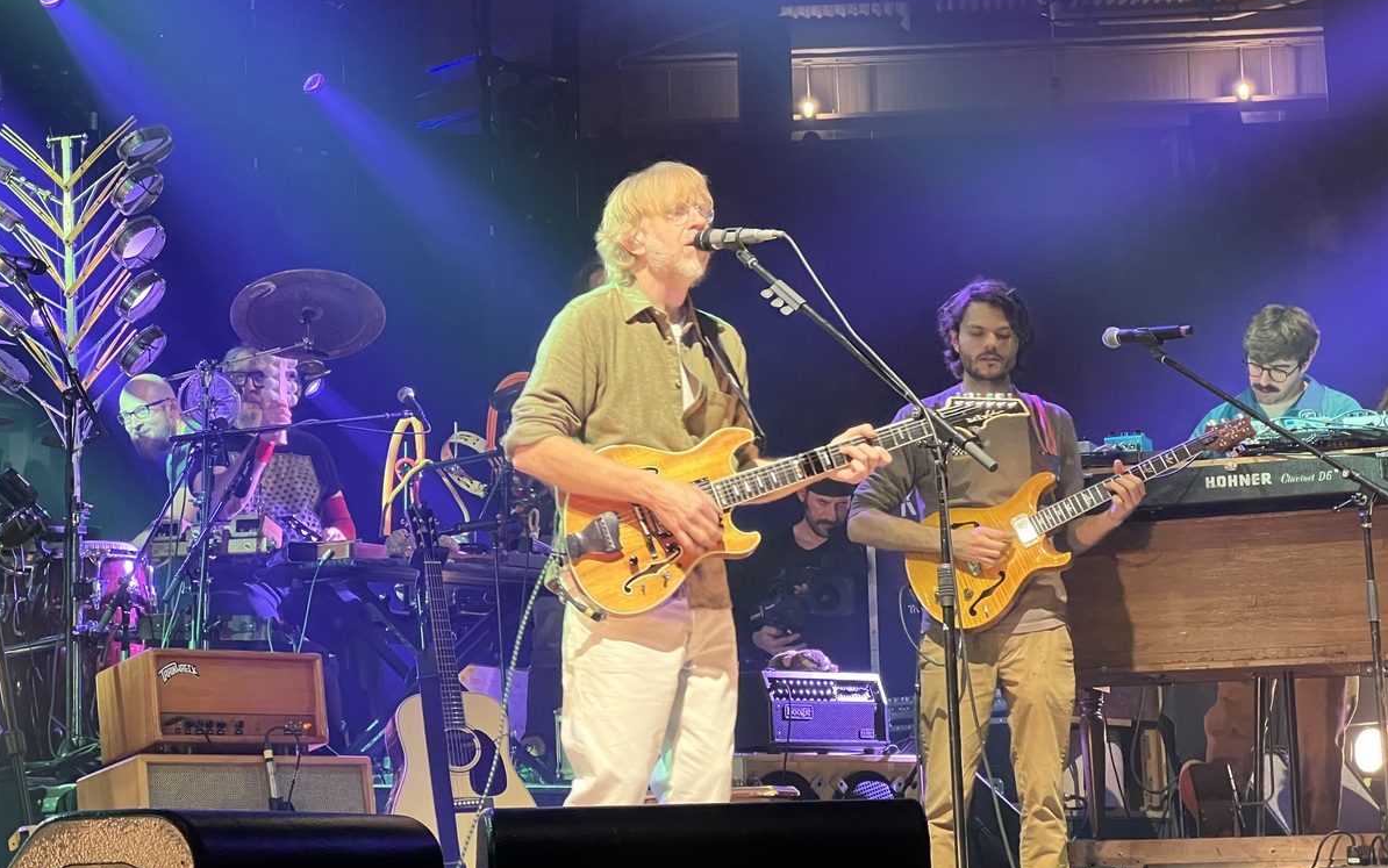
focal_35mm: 82
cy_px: 421
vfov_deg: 15.9
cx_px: 693
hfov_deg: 25.2
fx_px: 3103
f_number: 2.8
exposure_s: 1/38
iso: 1000
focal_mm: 9
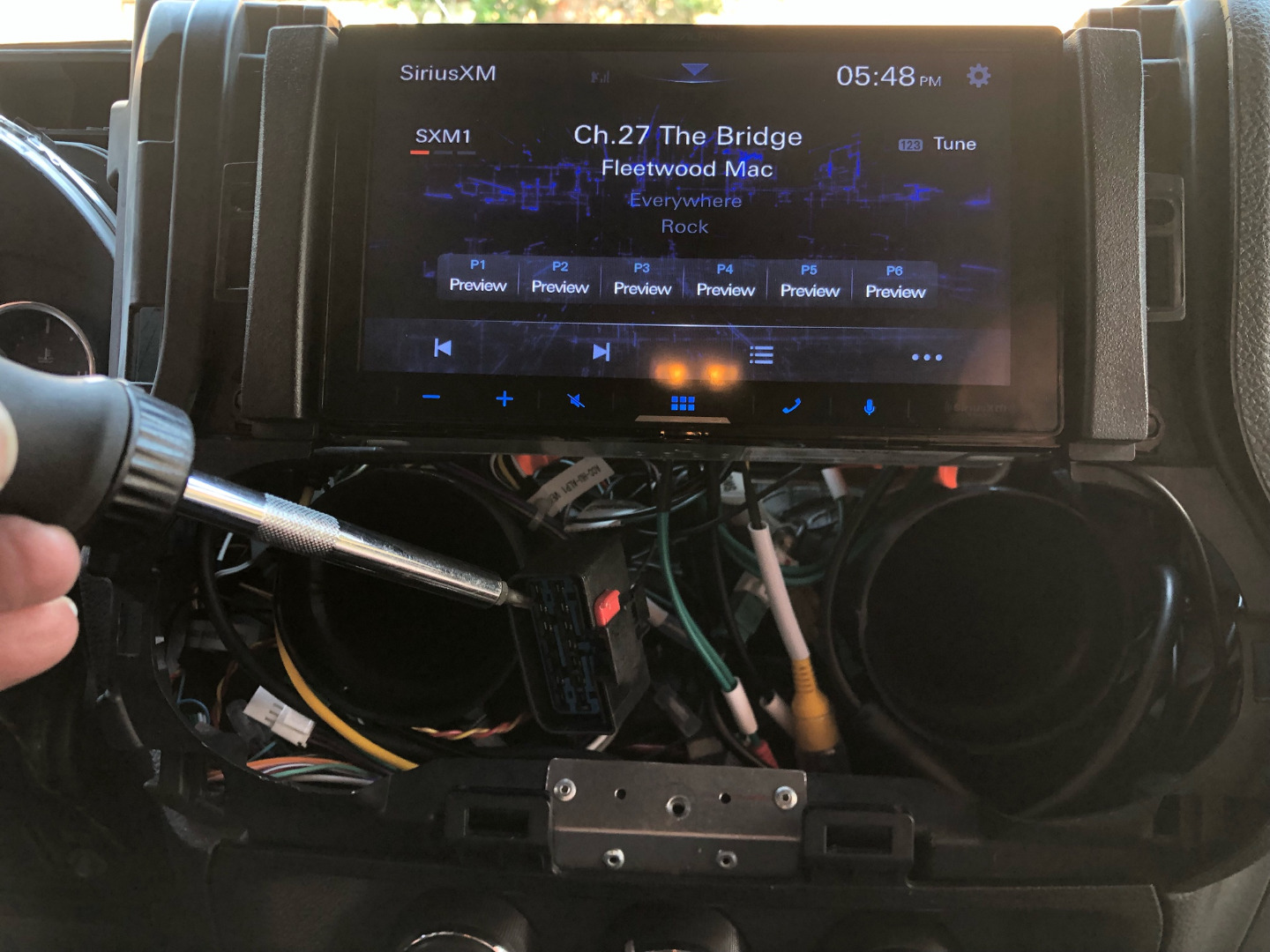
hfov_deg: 63.4
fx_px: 1027
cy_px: 476
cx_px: 635
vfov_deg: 49.7
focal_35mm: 28
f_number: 1.8
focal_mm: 4
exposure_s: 1/60
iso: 160
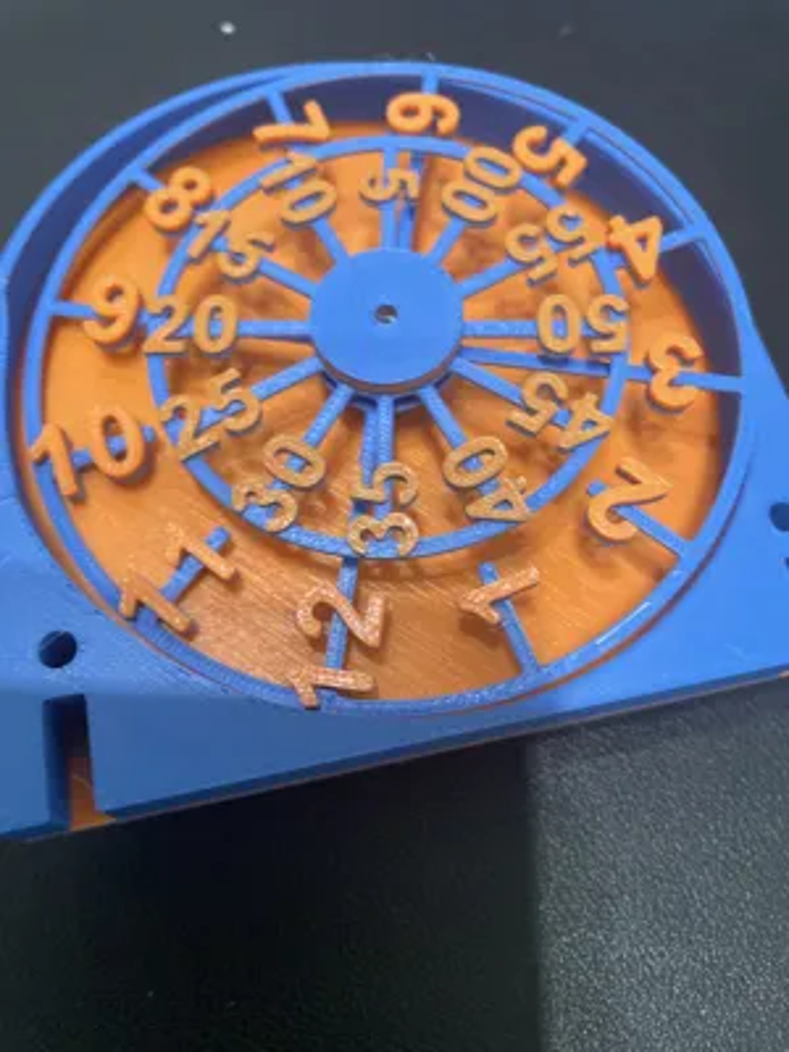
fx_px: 790
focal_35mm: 26
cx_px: 394
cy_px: 526
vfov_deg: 67.3
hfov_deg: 53.1
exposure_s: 1/50
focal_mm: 4.2
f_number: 1.6
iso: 320
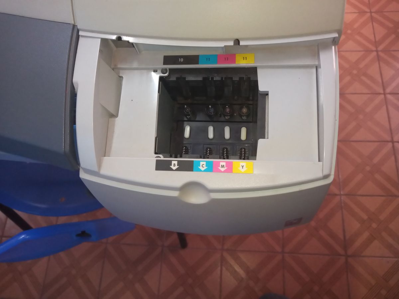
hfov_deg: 81.7
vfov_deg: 66.0
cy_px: 150
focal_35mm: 20
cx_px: 200
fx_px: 231
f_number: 2
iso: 425
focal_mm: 3.54
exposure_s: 1/25
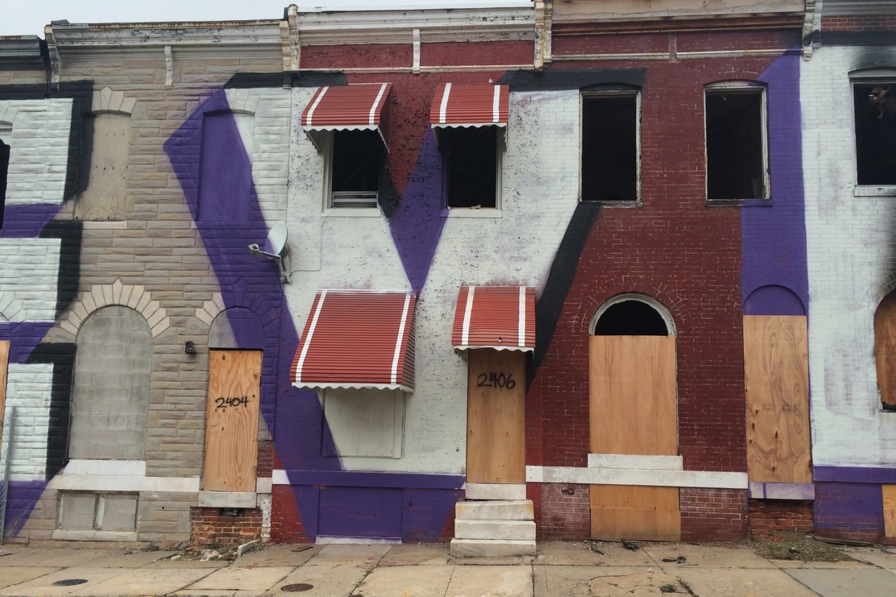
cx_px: 442
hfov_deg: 58.7
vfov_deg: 41.1
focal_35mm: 32
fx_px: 796
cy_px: 321
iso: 32
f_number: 2.2
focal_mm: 4.12
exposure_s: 1/247
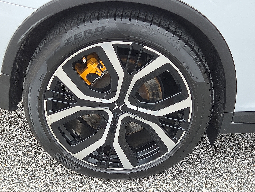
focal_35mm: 52
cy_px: 96
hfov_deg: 36.8
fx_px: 383
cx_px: 128
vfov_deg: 28.0
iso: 76
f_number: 1.8
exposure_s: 1/909
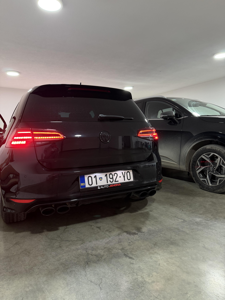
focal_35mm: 24
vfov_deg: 71.6
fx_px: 208
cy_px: 150
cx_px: 112
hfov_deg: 56.8
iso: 320
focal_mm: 6.76
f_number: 1.78
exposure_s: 1/50
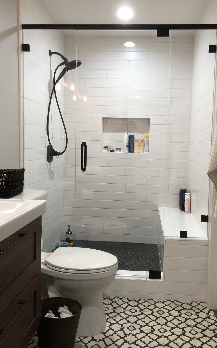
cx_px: 126
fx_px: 284
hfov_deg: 41.7
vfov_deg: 62.9
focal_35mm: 30
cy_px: 173
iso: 32
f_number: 1.8
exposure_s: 1/30
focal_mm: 4
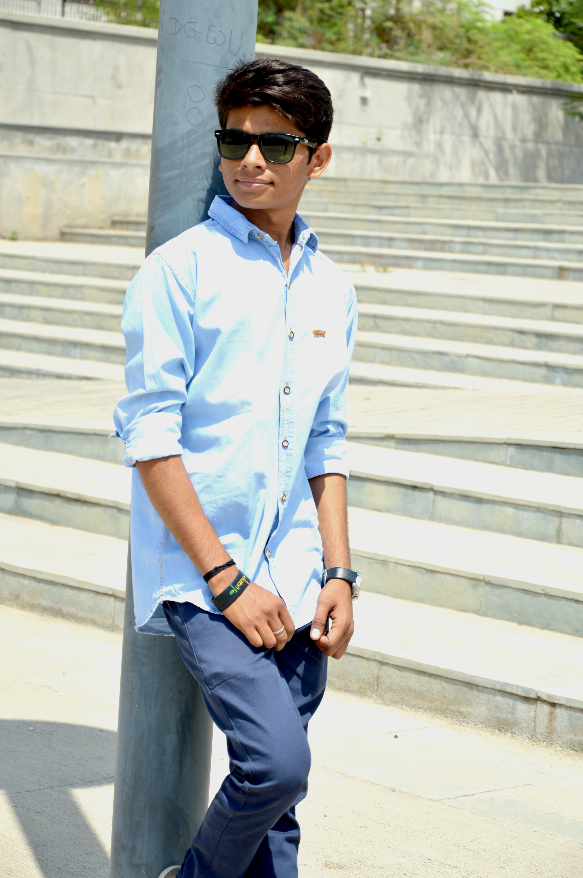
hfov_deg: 13.8
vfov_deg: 20.6
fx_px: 2409
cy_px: 439
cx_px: 292
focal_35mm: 99
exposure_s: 1/400
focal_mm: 66
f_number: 5.3
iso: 100
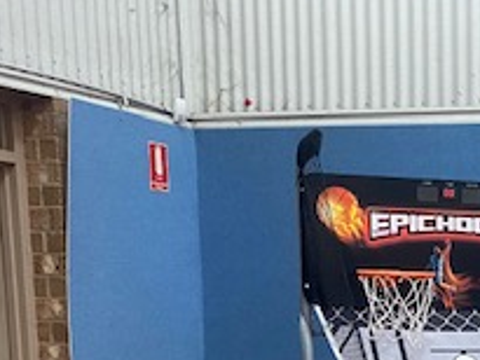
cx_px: 581
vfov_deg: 16.9
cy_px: 498
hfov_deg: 22.2
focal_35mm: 81
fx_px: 1124
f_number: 1.8
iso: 160
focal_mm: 4.25
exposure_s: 1/50
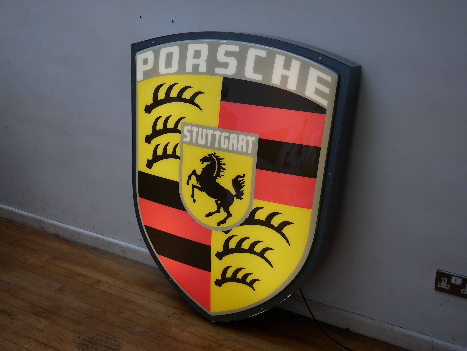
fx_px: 594
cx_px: 234
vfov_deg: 32.9
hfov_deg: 42.9
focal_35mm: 44
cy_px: 176
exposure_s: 1/60
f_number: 4.2
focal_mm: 22
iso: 320
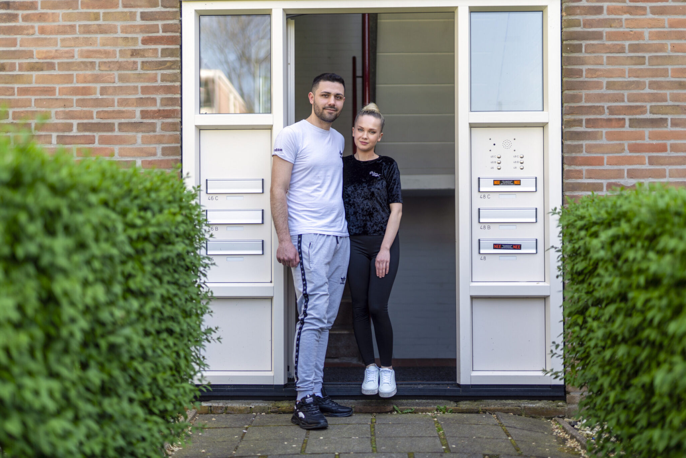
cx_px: 343
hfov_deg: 39.6
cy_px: 229
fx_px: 953
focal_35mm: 50
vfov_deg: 27.0
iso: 125
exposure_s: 1/1250
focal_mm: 50
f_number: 1.4
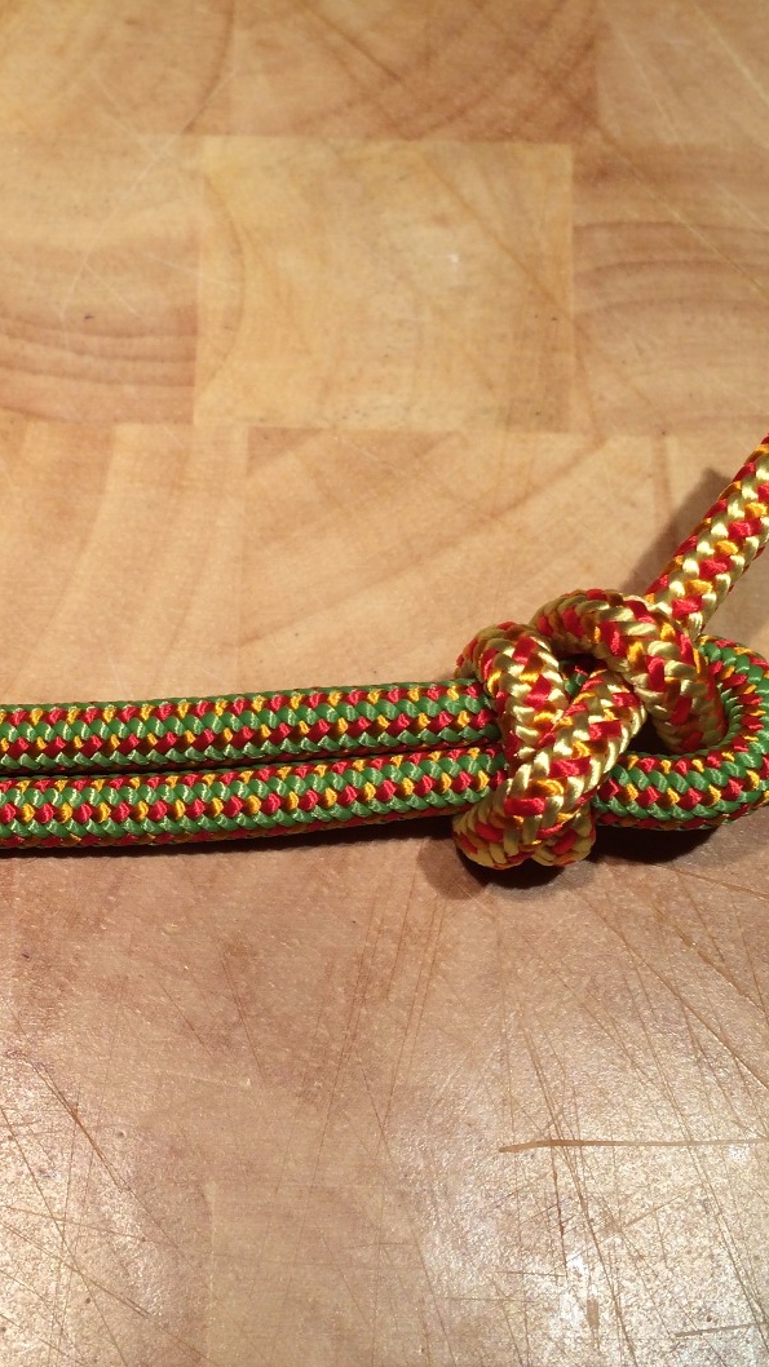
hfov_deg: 27.5
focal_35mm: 43
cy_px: 682
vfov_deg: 47.4
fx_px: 1559
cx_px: 234
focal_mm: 4.15
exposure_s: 1/100
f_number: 2.2
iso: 50
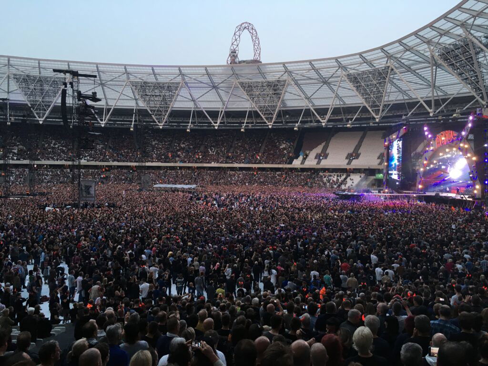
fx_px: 409
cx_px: 244
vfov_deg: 48.2
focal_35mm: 29
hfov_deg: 61.7
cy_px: 183
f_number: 2.2
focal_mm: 4.15
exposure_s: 1/33
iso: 50
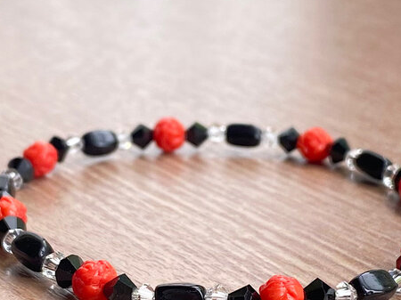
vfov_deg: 38.2
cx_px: 220
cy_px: 200
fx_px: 428
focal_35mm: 37
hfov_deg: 50.1
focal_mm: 4.25
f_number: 1.8
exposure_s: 1/182
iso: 32
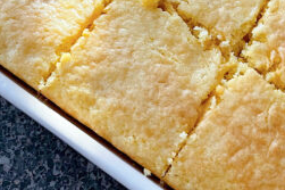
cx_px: 173
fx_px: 443
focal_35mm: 56
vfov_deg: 21.9
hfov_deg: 35.5
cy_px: -51
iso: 320
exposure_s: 1/60
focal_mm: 5.1
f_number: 1.6
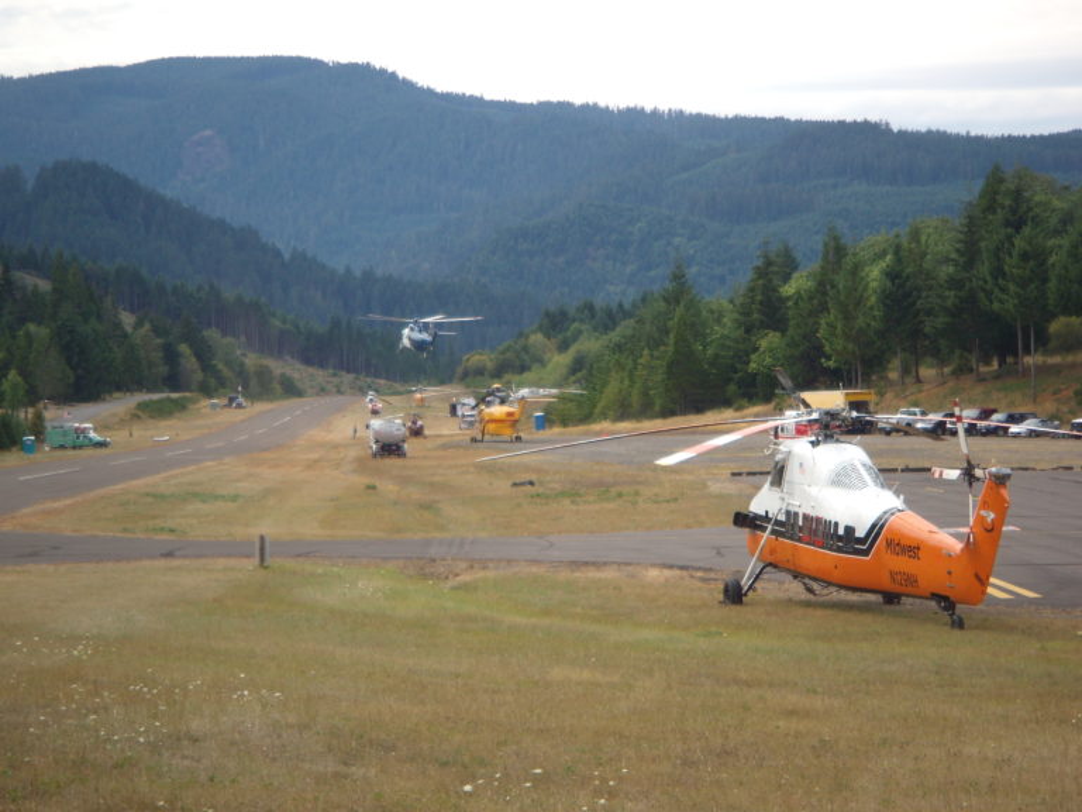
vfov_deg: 13.0
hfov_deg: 17.3
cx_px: 541
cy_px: 406
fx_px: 3563
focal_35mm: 114
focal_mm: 19.2
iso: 64
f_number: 4.3
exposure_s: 1/278
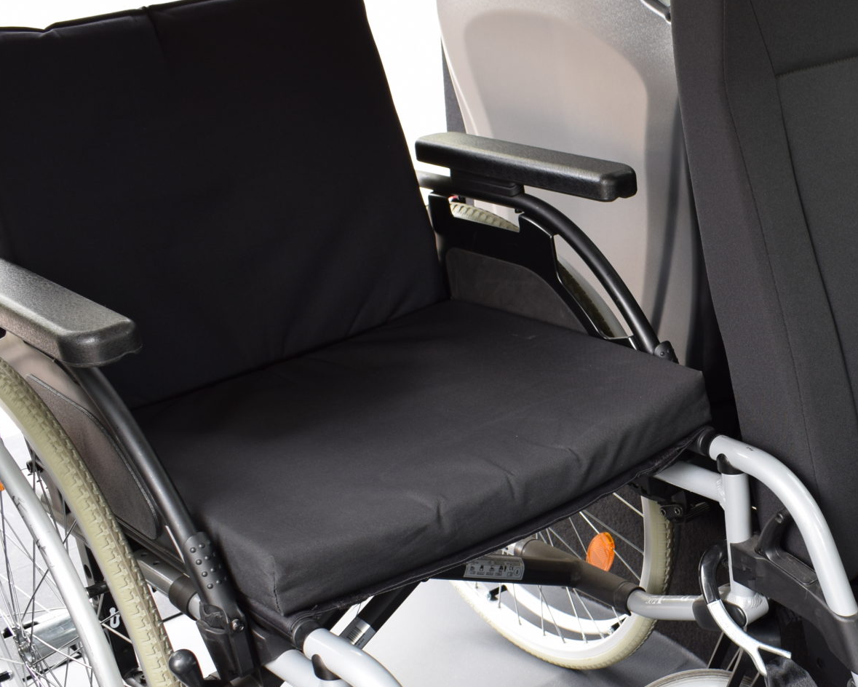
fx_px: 1397
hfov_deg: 32.5
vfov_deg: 27.5
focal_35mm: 55
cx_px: 763
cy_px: 445
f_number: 5.6
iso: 250
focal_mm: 18
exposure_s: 1/13
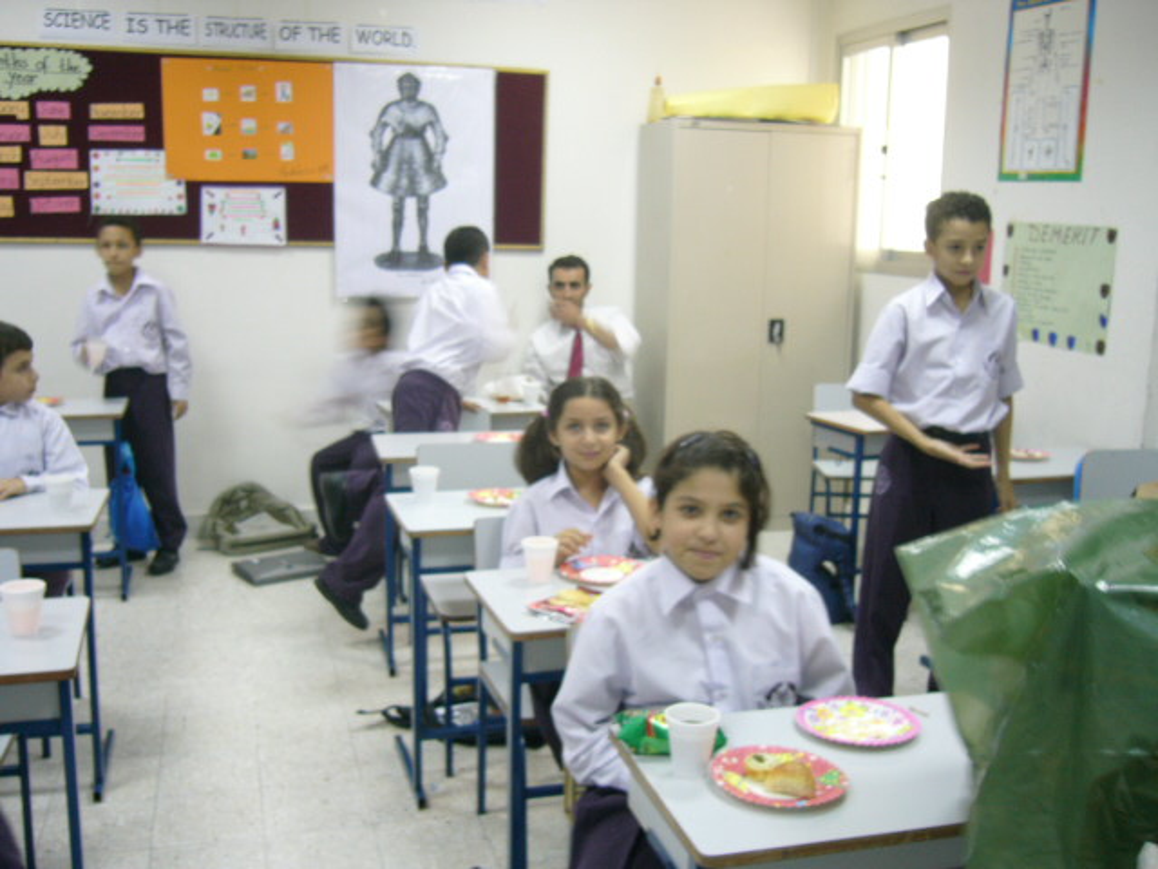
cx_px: 579
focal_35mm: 35
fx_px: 1171
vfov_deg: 40.7
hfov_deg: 52.6
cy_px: 434
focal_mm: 5.8
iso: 50
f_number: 2.8
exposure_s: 1/8
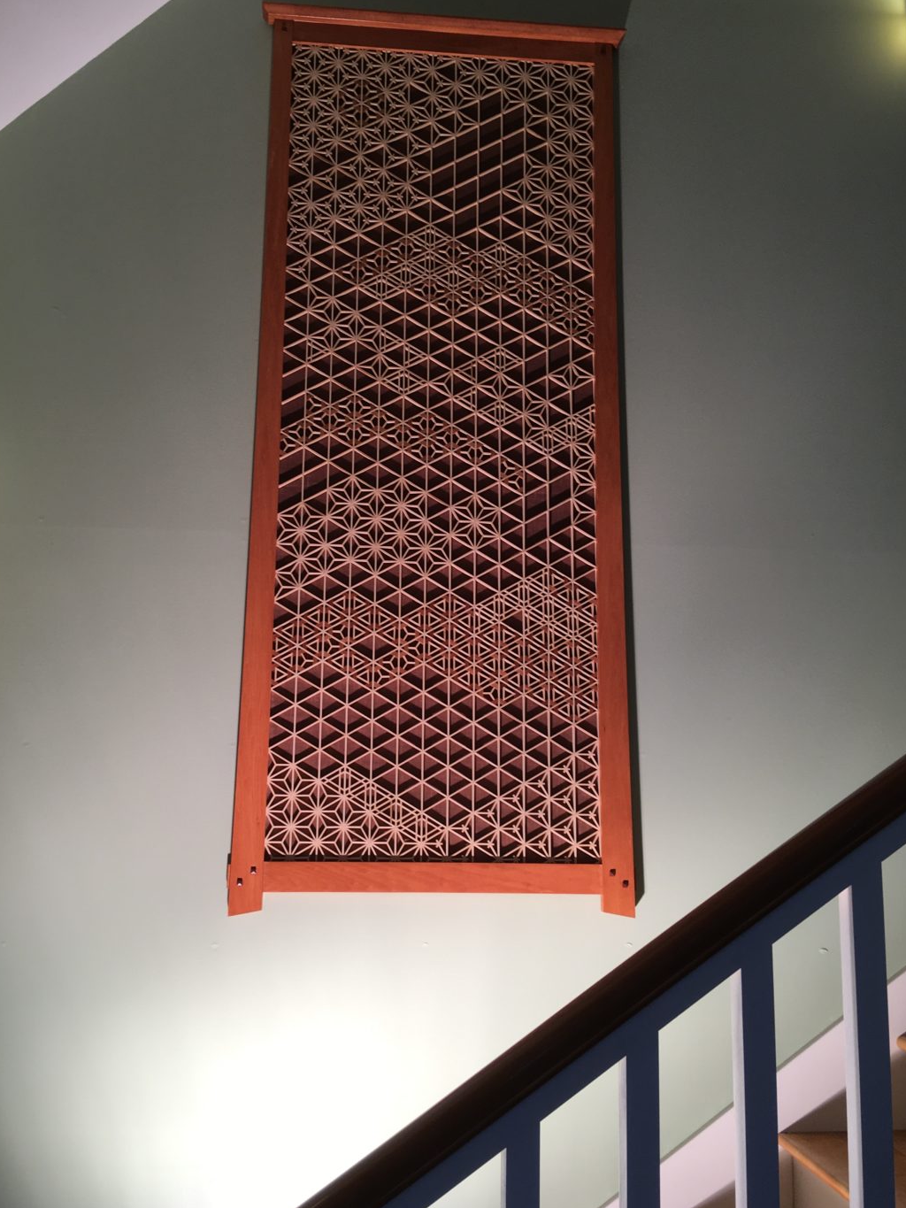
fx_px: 1186
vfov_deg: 53.9
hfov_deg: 41.8
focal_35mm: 34
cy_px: 550
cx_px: 436
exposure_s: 1/60
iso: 25
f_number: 2.2
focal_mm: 4.15
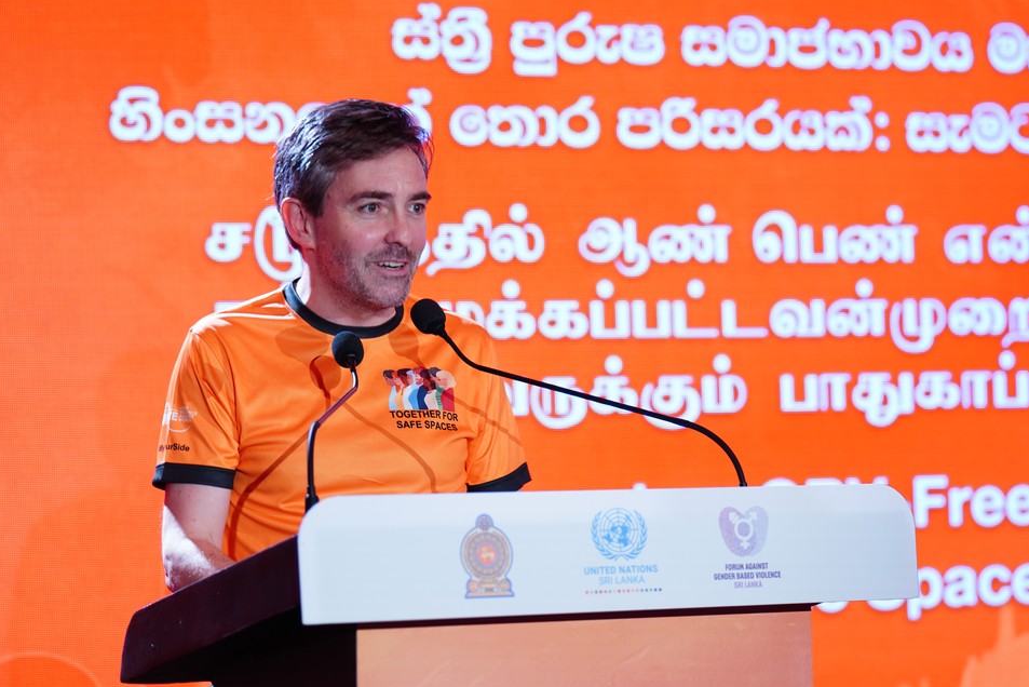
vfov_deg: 10.6
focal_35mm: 129
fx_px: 3688
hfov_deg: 15.9
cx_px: 531
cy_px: 341
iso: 200
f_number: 2.8
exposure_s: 1/50
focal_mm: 82
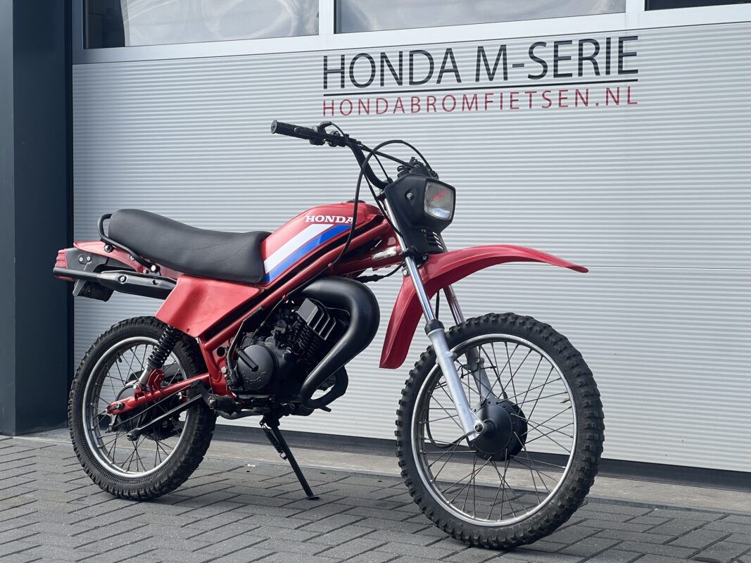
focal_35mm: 77
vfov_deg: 19.1
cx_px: 376
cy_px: 282
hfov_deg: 25.3
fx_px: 1670
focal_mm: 9
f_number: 2.8
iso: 32
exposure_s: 1/322
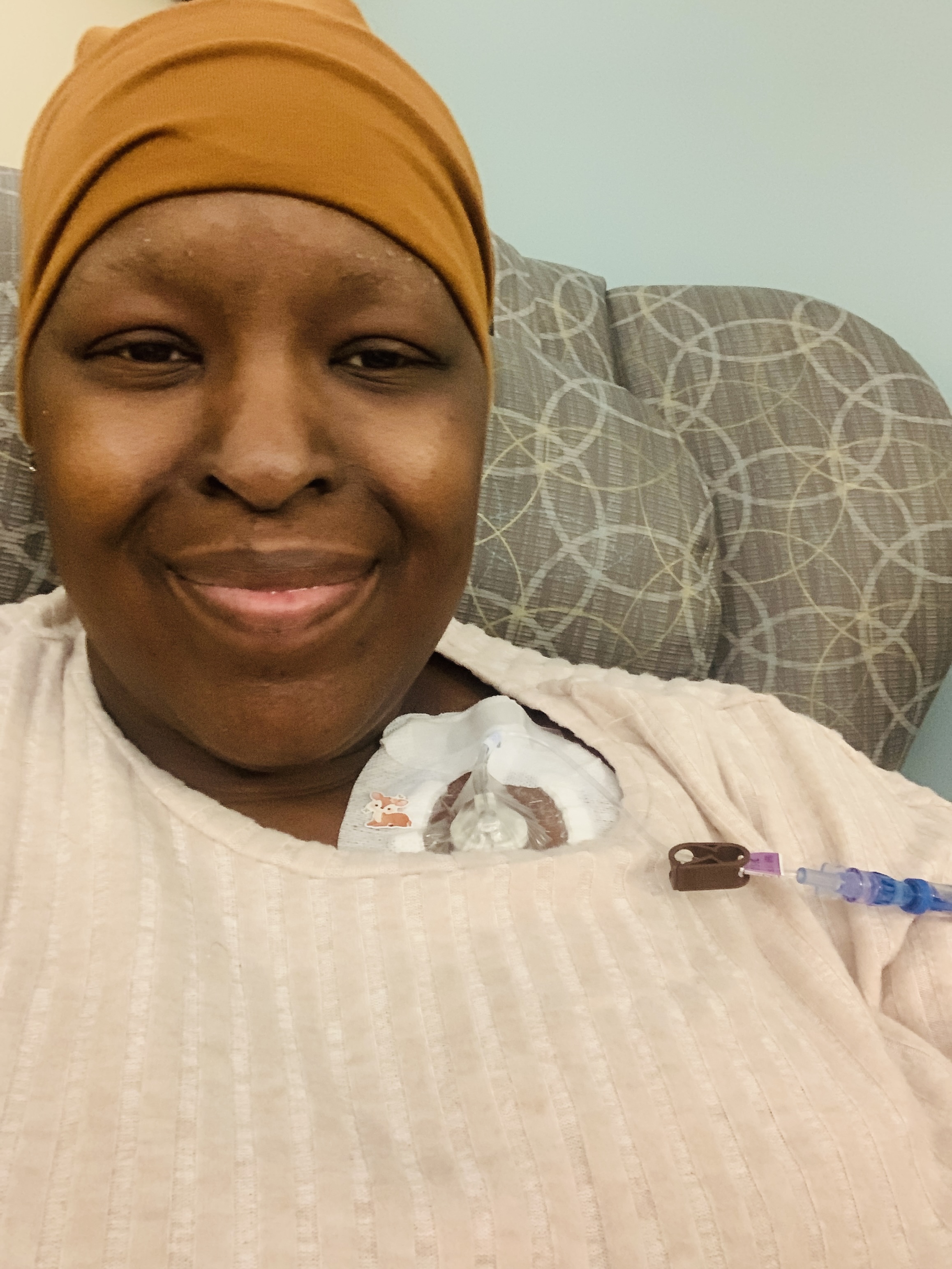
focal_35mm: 32
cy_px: 634
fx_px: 1173
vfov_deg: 56.8
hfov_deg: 44.2
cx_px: 476
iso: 640
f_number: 2.2
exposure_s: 1/15
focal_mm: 2.87
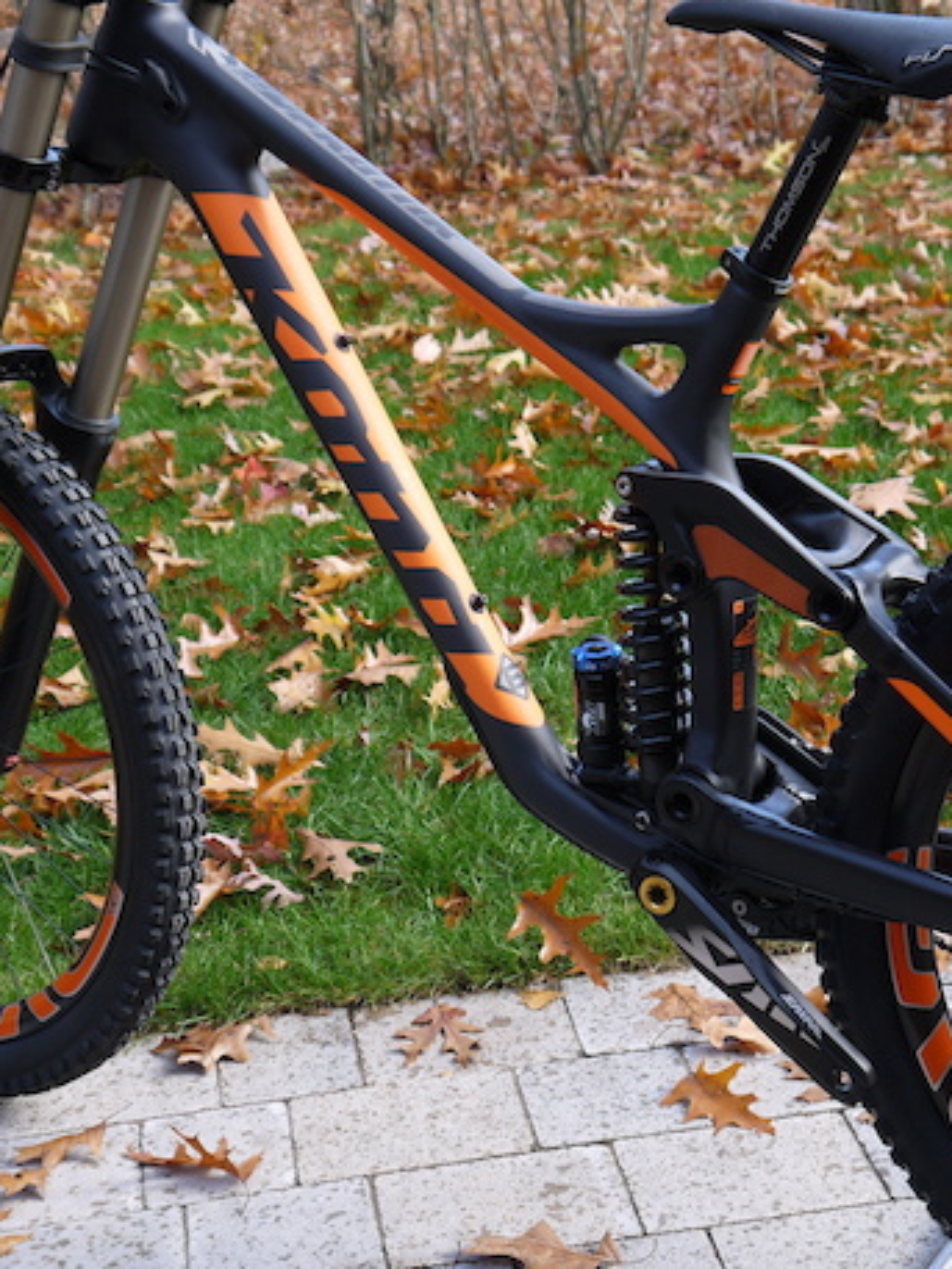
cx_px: 586
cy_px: 639
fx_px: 2309
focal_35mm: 63
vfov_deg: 30.7
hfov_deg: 23.2
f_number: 4.5
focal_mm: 18
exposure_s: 1/125
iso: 160
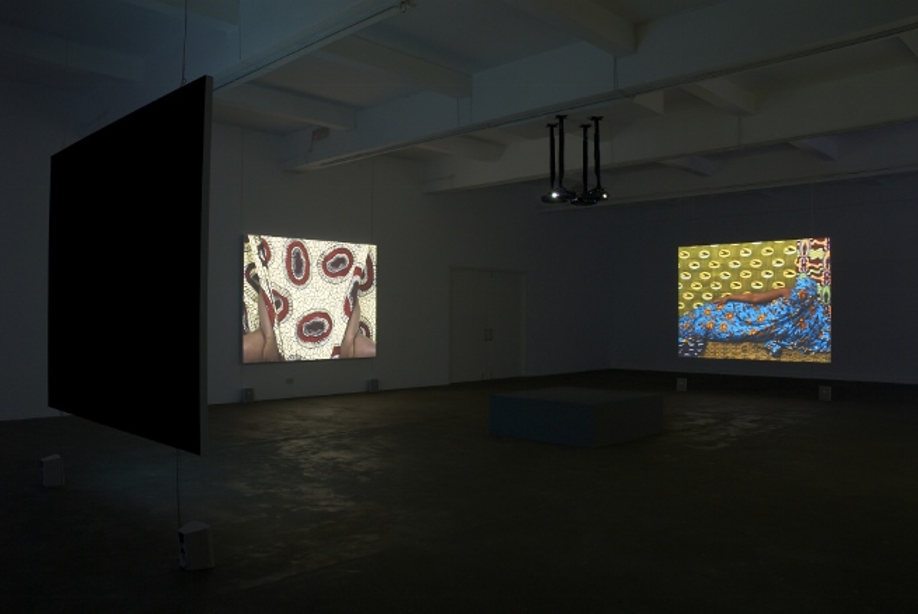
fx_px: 689
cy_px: 307
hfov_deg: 67.3
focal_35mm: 27
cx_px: 459
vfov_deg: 48.0
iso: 100
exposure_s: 4
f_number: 10
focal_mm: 18
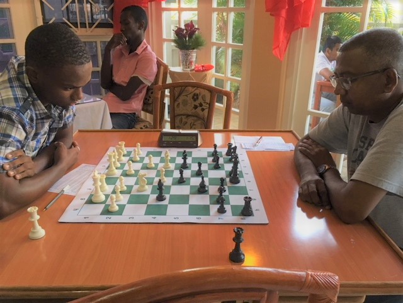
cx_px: 202
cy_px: 152
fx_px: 338
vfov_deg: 48.2
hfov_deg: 61.7
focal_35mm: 29
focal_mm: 4.15
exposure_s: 1/30
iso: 125
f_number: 2.2
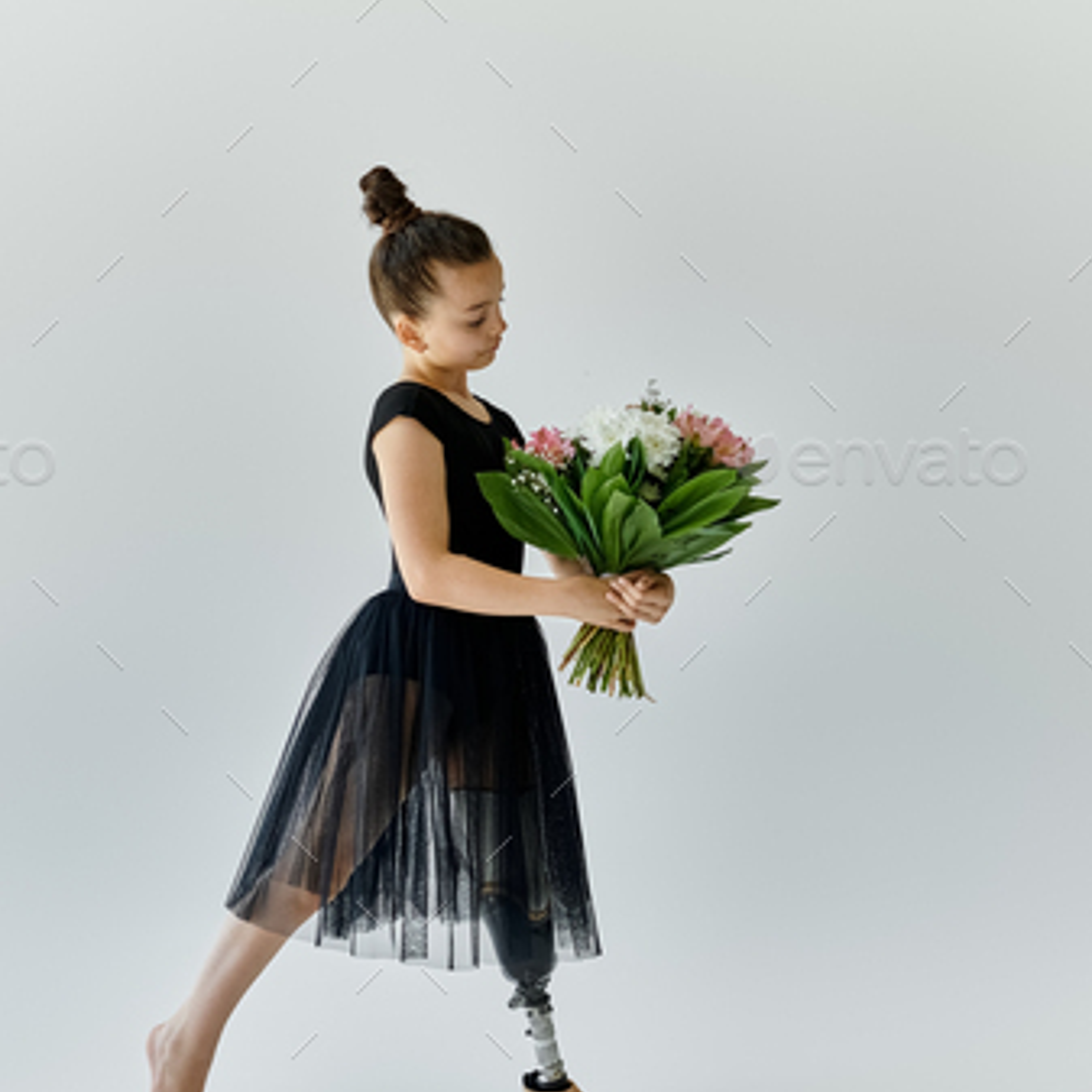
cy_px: 611
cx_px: 386
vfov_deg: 32.8
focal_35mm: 52
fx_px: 1856
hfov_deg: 32.6
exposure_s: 1/400
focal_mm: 35
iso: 400
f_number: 3.2
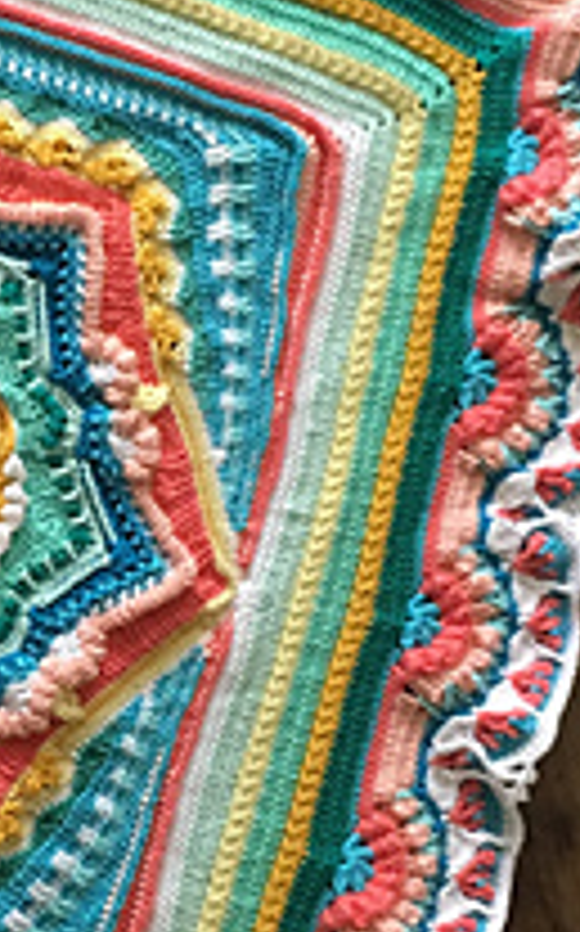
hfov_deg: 13.3
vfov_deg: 21.9
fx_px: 2408
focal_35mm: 95
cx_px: -139
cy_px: 428
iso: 200
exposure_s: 1/20
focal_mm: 4.15
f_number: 2.2
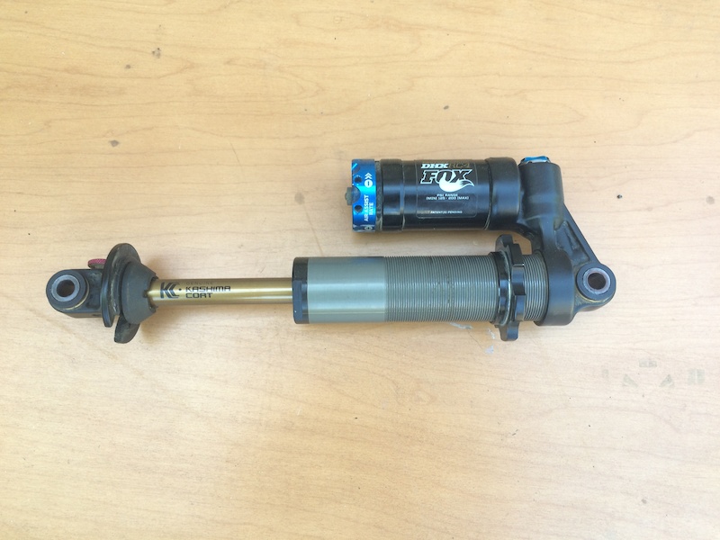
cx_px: 360
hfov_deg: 61.7
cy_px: 270
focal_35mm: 29
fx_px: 603
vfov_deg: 48.2
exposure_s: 1/60
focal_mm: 4.15
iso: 32
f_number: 2.2
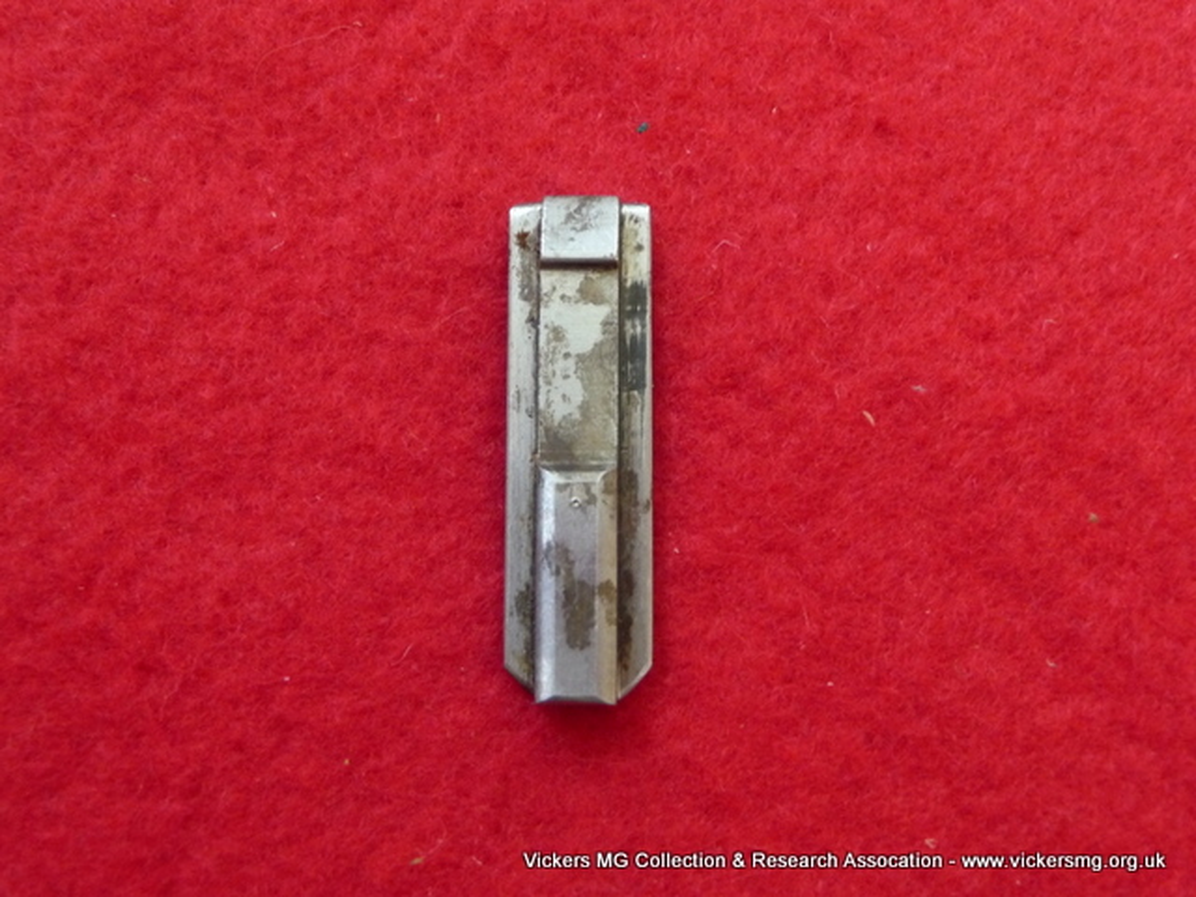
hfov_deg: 39.7
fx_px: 1658
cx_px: 598
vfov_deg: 30.3
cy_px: 448
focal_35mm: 48
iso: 400
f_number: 4.2
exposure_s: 1/8
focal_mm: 8
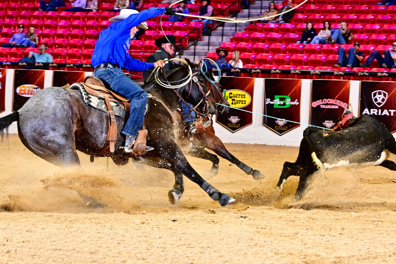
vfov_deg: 10.8
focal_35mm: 127
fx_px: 1397
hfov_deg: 16.1
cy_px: 113
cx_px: 188
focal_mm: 70
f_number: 5
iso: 1250
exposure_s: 1/250
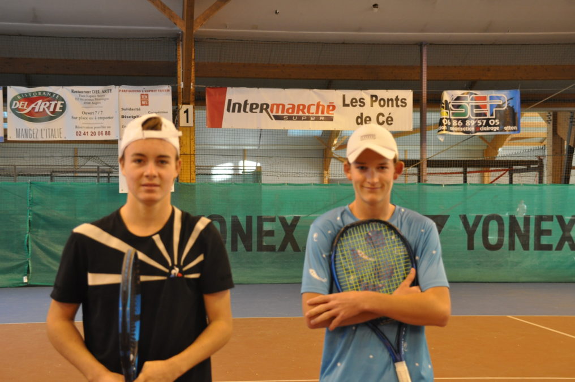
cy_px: 191
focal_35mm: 72
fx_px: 1149
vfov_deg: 18.9
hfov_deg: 28.1
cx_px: 288
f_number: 5.3
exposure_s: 1/60
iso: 800
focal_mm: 48
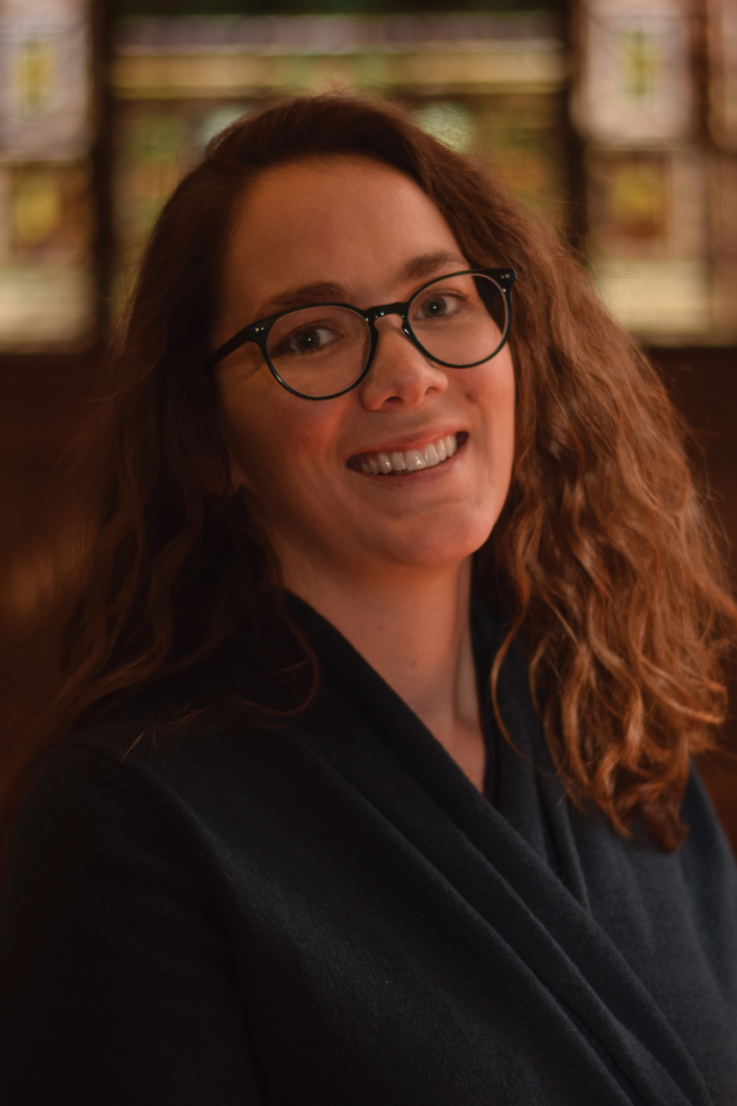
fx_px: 2303
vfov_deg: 27.0
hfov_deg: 18.2
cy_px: 553
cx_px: 368
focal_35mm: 75
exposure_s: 1/125
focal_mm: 50
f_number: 2
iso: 100
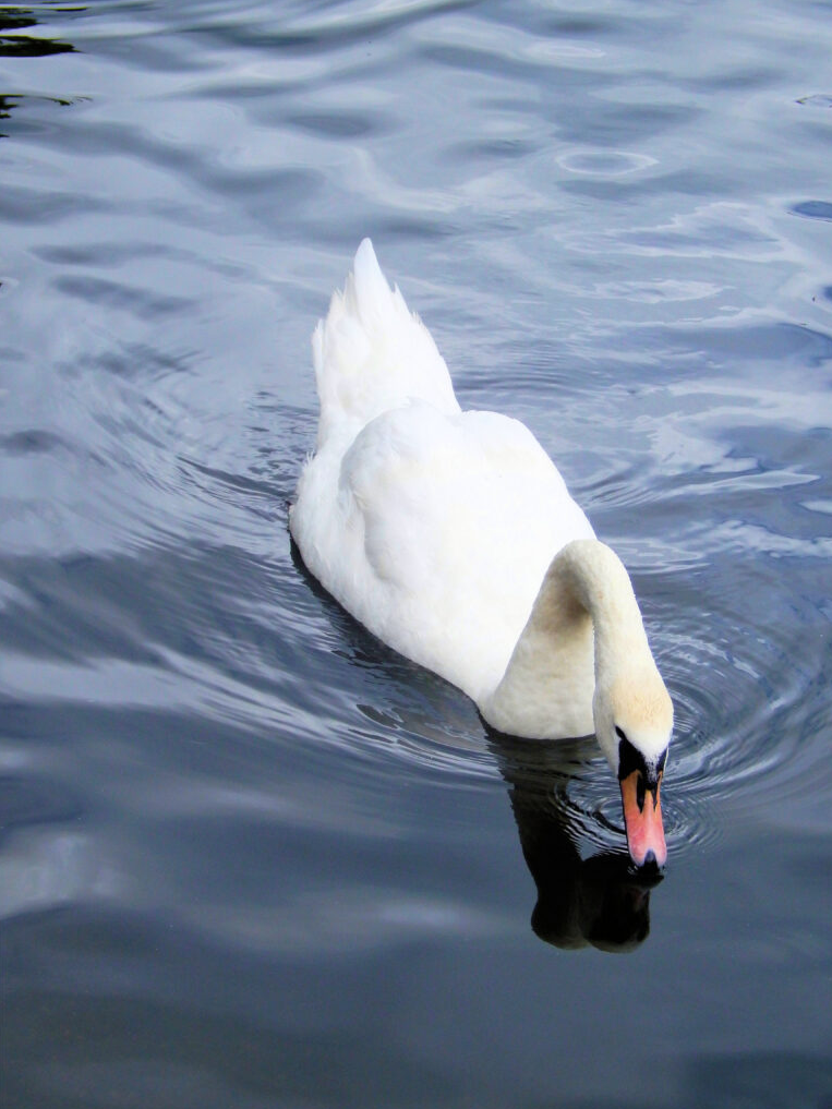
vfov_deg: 13.8
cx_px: 418
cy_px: 556
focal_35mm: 143
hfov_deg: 10.4
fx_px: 4582
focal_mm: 25.3
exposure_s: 1/800
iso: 125
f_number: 4.9
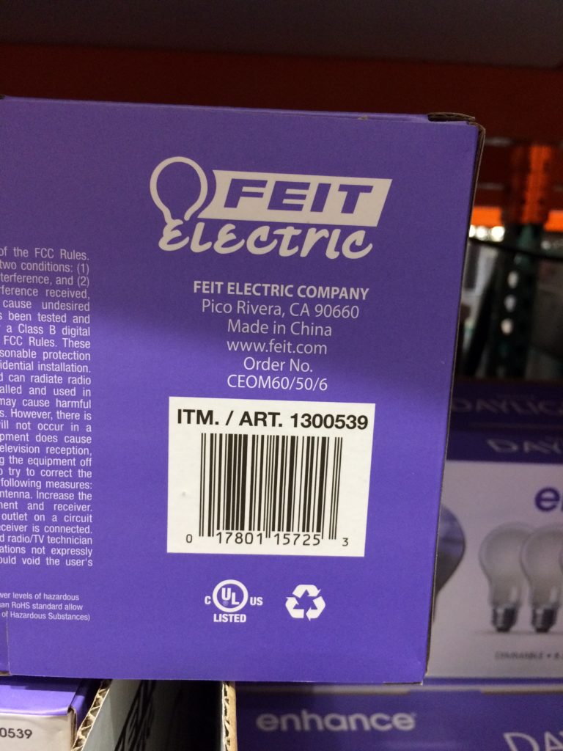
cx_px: 282
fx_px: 629
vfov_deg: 61.7
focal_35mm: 29
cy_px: 376
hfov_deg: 48.2
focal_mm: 4.15
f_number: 2.2
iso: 200
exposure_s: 1/30
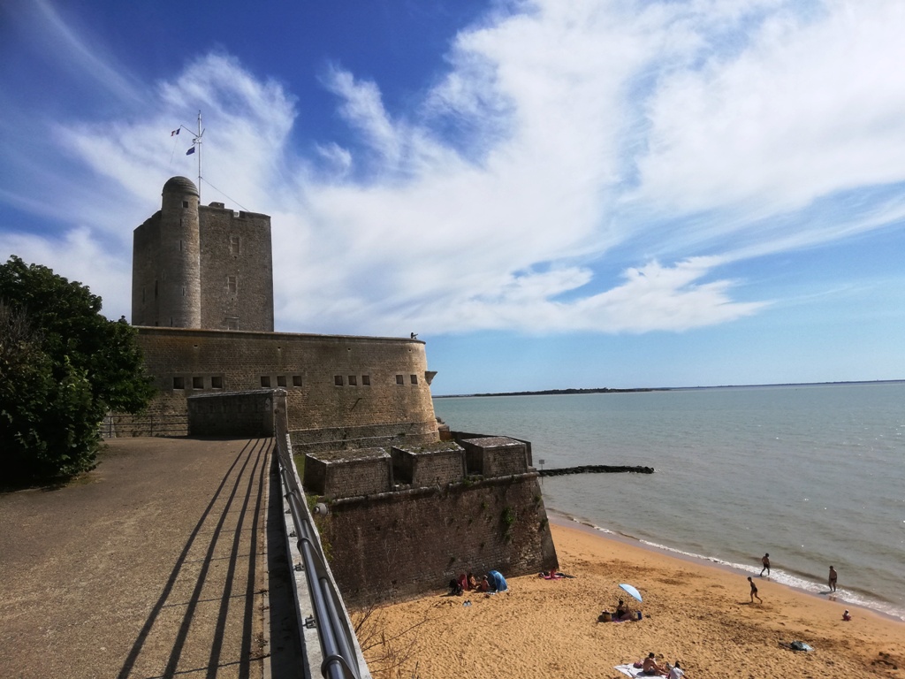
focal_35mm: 26
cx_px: 452
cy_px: 340
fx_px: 680
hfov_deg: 67.3
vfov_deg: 53.1
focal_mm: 3.81
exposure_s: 1/2237
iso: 50
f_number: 2.2
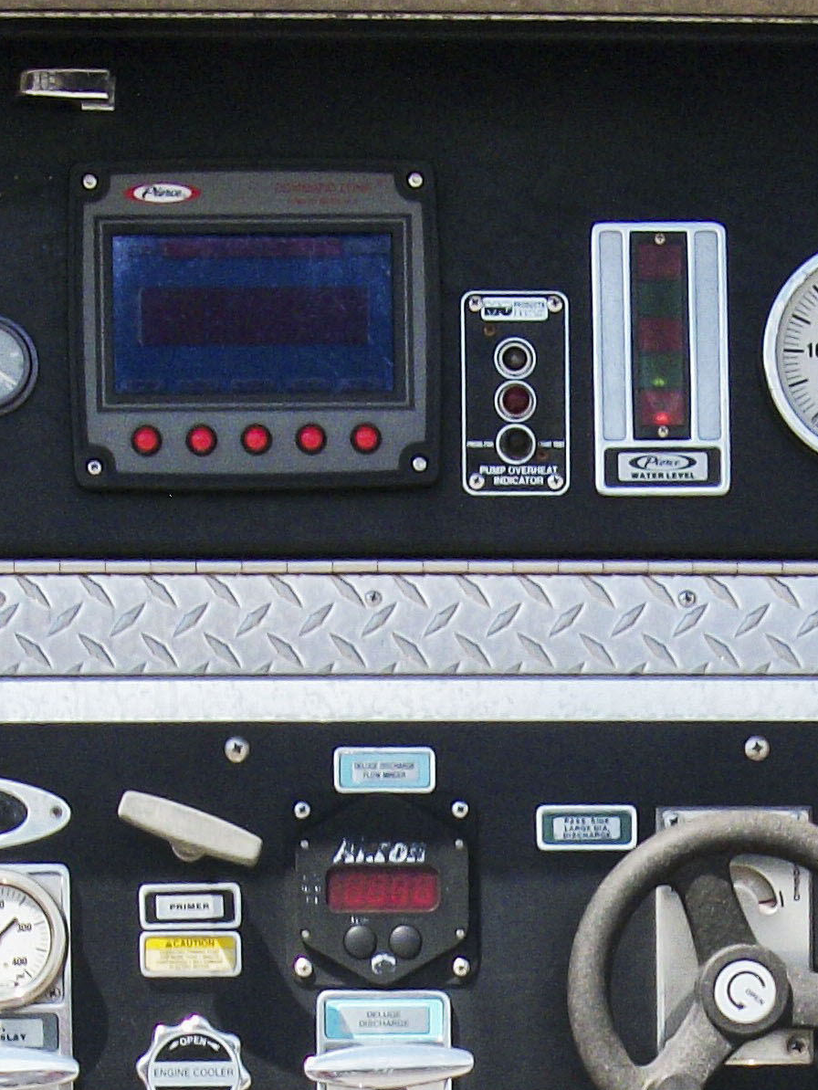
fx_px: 4221
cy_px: 1333
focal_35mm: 134
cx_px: 521
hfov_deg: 11.1
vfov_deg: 14.2
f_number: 9.9
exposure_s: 1/125
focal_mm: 7.1
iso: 80
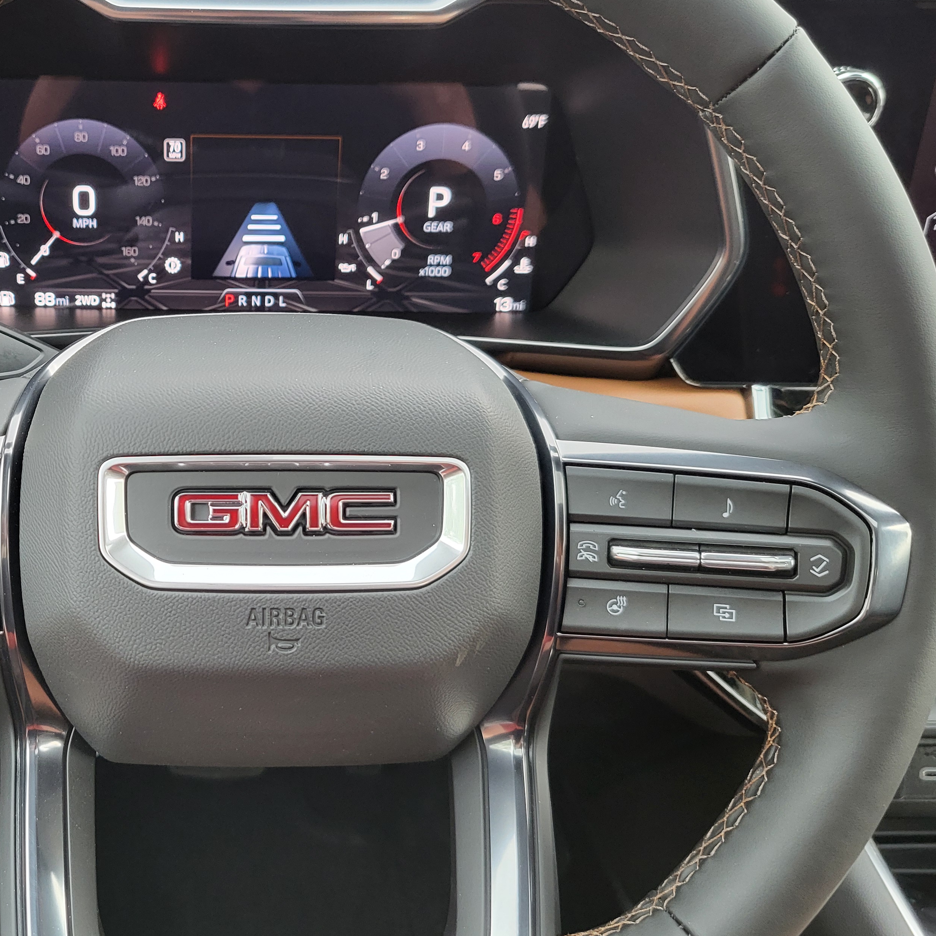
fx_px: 1132
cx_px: 243
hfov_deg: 43.6
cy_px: 424
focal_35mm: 37
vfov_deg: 44.9
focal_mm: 5.4
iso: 250
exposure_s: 1/120
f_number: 1.8
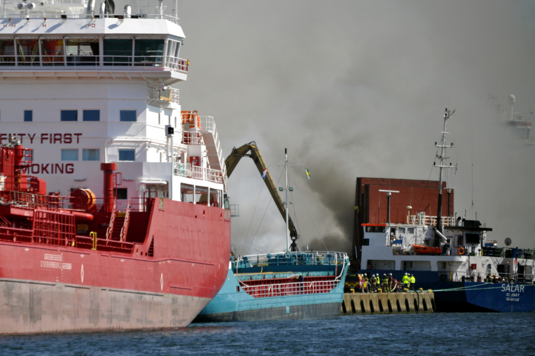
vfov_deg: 2.3
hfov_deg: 3.4
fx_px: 8907
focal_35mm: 600
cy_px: 178
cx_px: 268
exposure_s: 1/2000
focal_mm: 400
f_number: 5.6
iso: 400
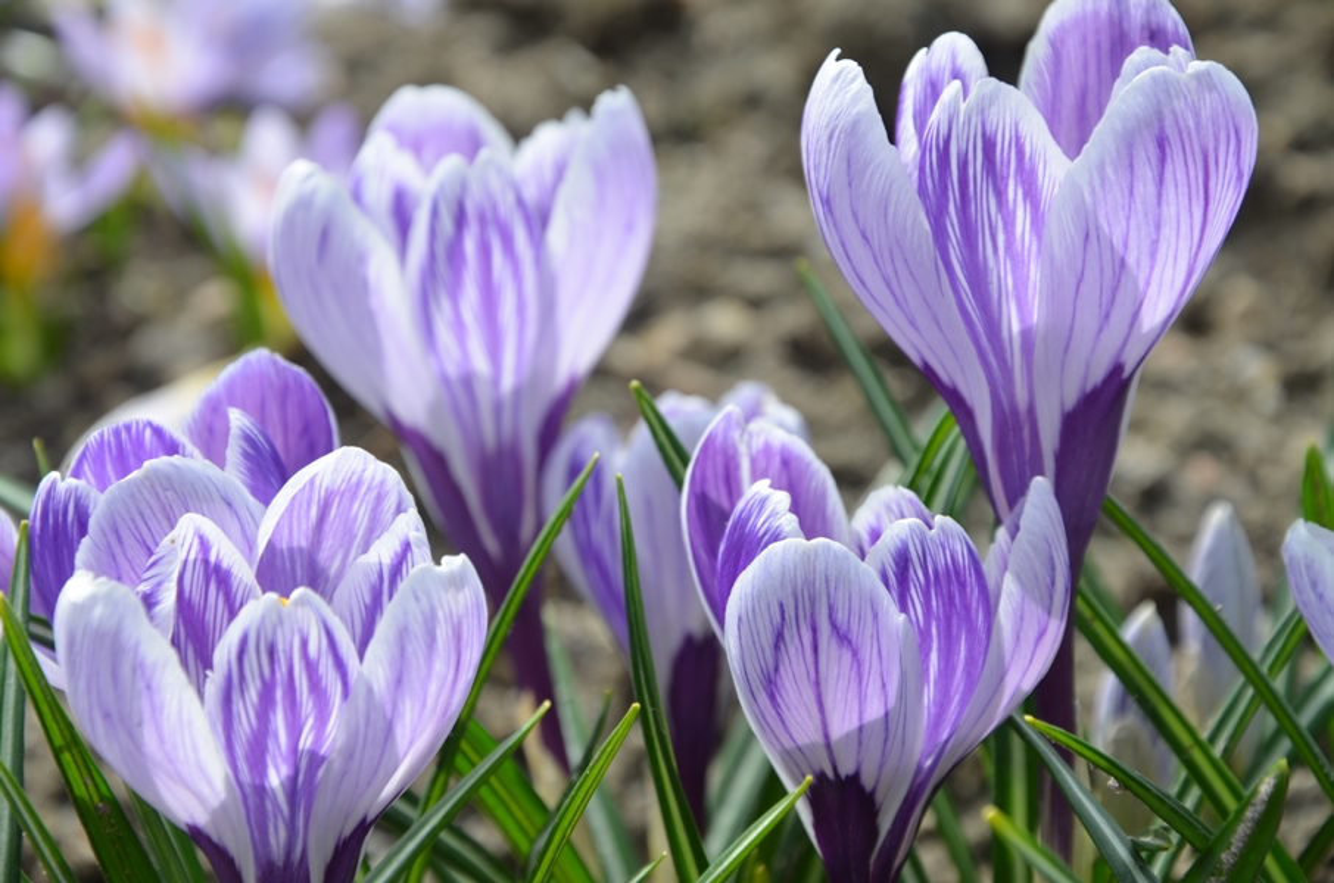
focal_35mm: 158
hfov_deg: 13.1
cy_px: 442
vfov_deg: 8.7
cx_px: 667
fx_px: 5824
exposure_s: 1/125
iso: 100
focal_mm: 105
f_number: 8
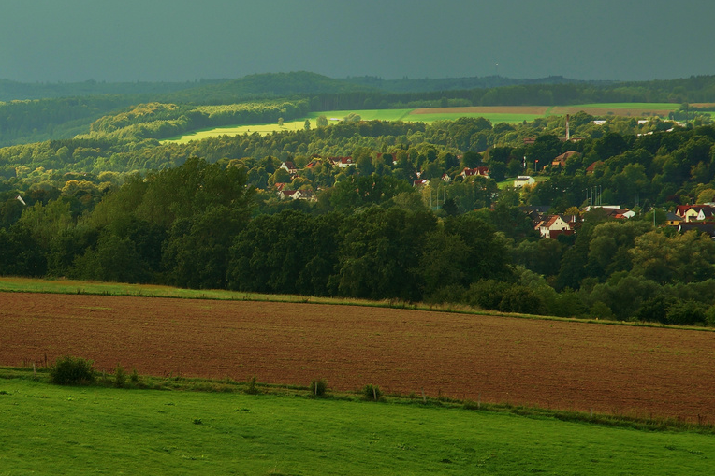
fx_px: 4209
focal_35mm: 212
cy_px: 203
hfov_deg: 9.7
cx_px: 97
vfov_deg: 6.5
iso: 100
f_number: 6.3
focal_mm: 100
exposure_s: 1/30
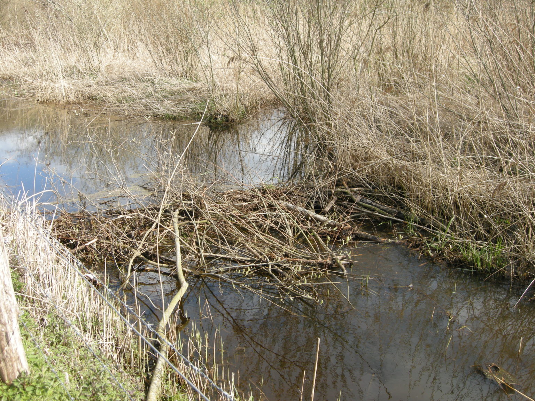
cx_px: 268
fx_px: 618
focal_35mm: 40
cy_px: 200
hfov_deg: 46.8
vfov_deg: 36.0
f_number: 4.5
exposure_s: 1/144
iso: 64
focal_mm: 8.5
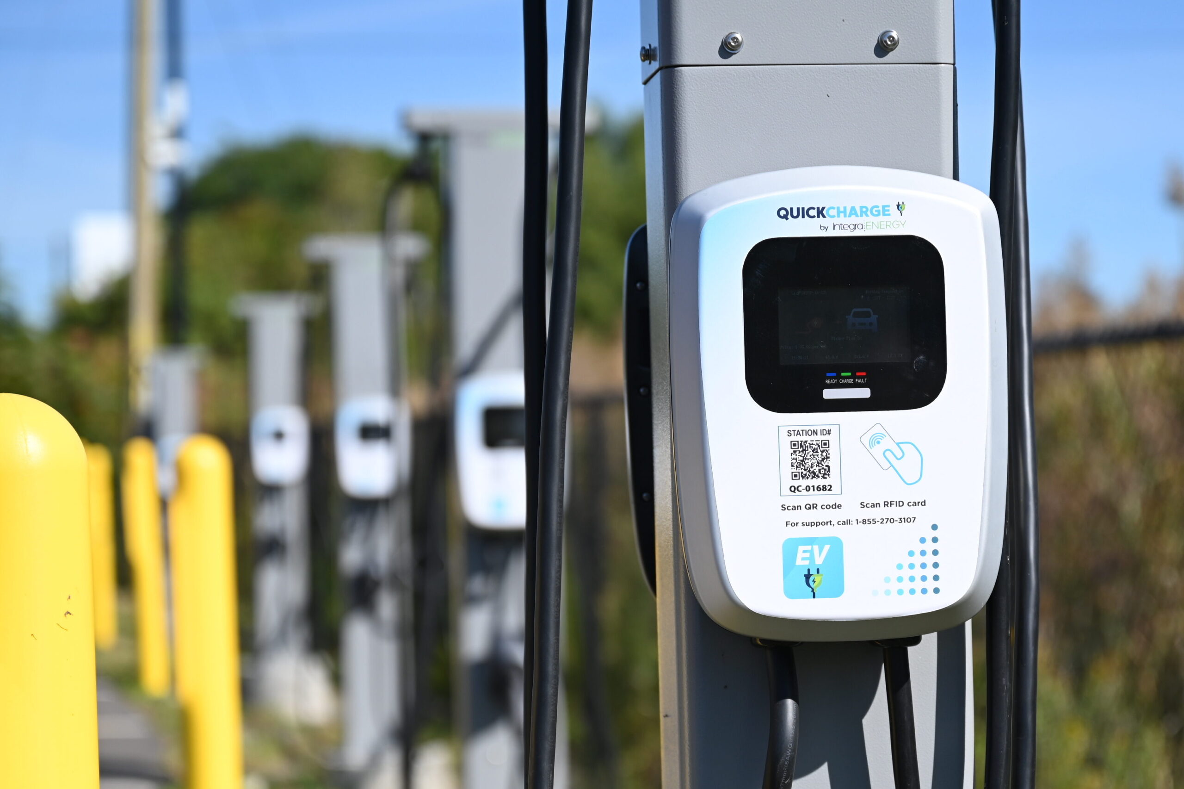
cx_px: 592
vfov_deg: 19.4
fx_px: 2301
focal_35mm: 70
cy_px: 394
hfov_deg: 28.9
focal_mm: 70
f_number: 2.8
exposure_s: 1/3200
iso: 160
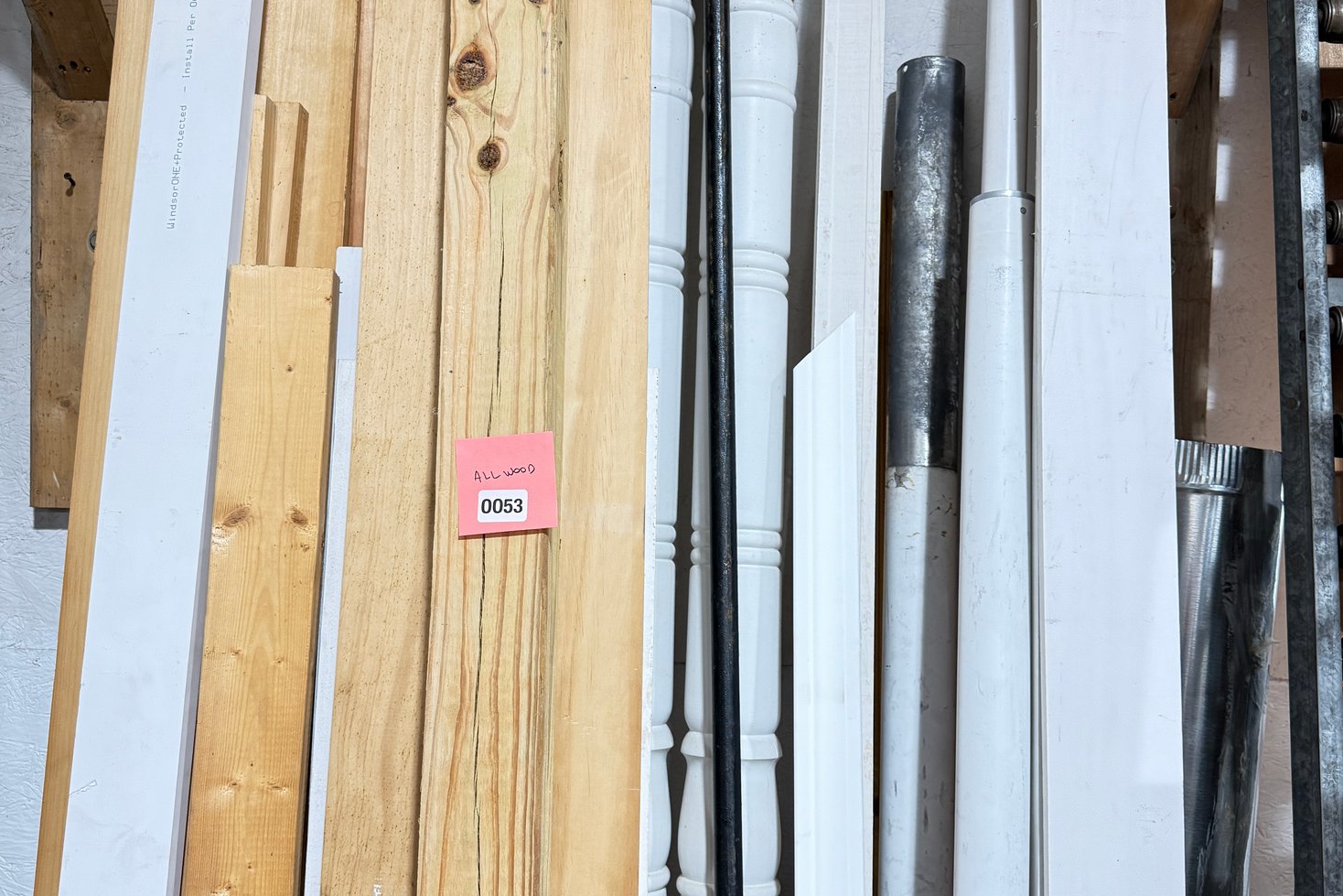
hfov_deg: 55.8
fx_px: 1268
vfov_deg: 38.9
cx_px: 681
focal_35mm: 34
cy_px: 435
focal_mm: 6.76
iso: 250
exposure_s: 1/60
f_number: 1.78
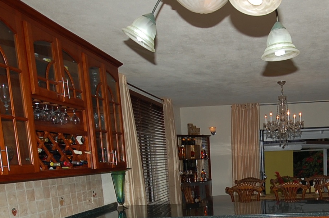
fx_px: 337
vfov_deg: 33.3
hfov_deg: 49.9
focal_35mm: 37
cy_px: 208
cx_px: 247
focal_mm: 10
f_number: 4.5
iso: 200
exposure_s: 1/500
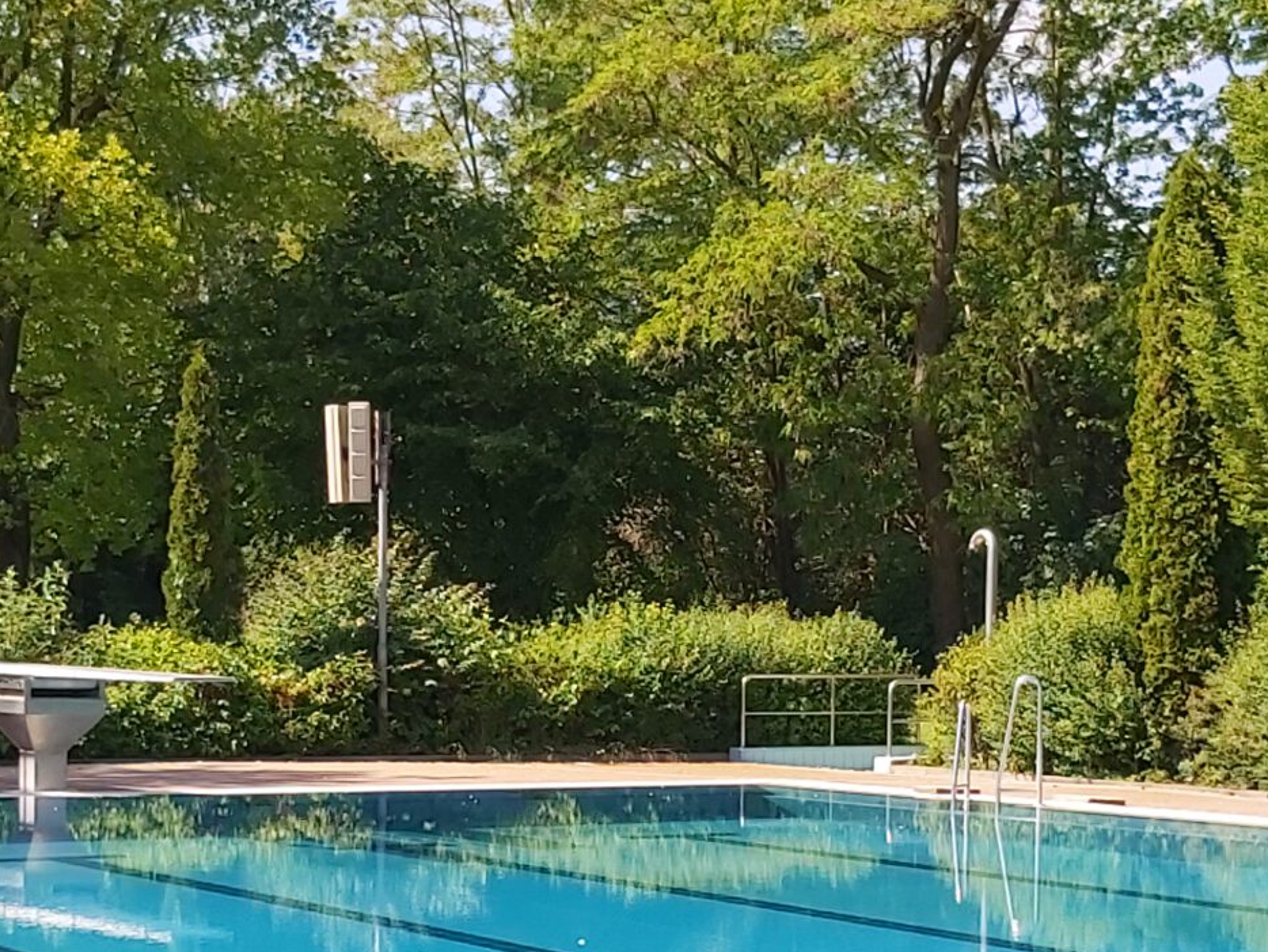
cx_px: 645
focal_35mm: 57
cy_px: 804
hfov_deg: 33.8
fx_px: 2088
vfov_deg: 25.1
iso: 64
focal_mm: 3.92
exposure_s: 1/1276
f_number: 1.7
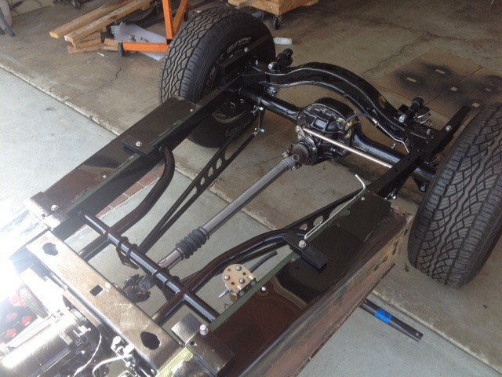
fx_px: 508
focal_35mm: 35
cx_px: 251
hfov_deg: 52.6
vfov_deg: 40.7
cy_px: 188
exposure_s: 1/140
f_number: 2.4
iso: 50
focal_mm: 4.28
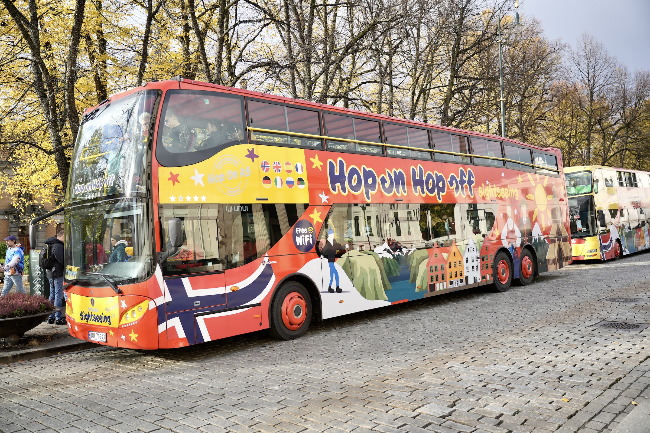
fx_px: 578
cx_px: 325
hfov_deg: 58.7
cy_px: 216
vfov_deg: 41.1
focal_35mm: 32
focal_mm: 32
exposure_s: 1/320
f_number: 4
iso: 100
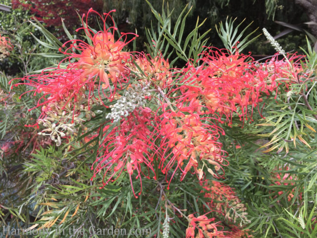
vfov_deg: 48.2
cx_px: 158
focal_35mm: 29
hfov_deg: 61.7
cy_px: 119
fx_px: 266
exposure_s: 1/628
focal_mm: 4.2
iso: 32
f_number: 2.2
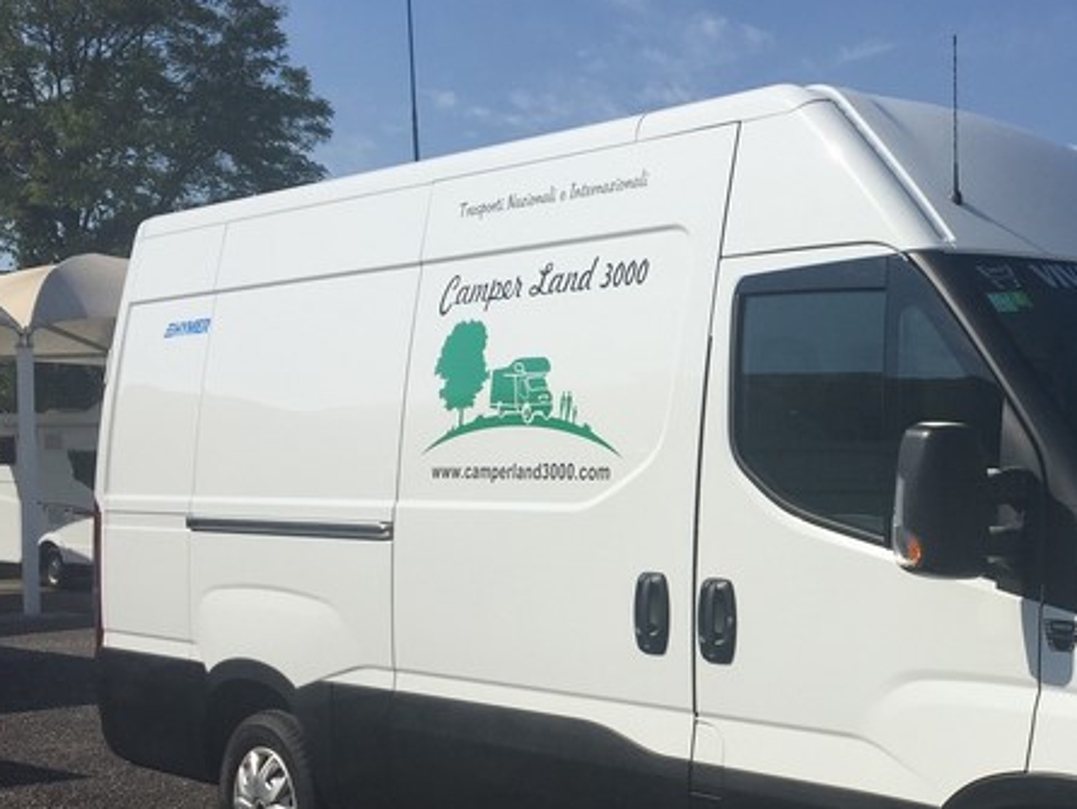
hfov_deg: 35.6
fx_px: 1619
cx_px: 860
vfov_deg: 27.8
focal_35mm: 52
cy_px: 555
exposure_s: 1/4405
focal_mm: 4.15
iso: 32
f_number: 2.2
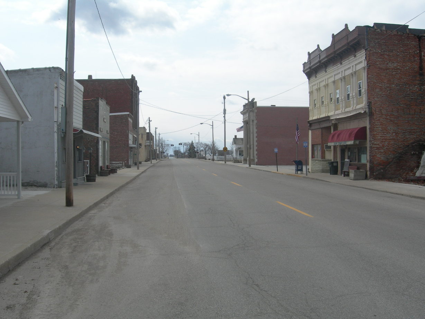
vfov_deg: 37.7
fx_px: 467
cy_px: 160
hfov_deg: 49.0
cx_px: 212
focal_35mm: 38
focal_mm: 7.8
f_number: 4.8
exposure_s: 1/767
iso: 50
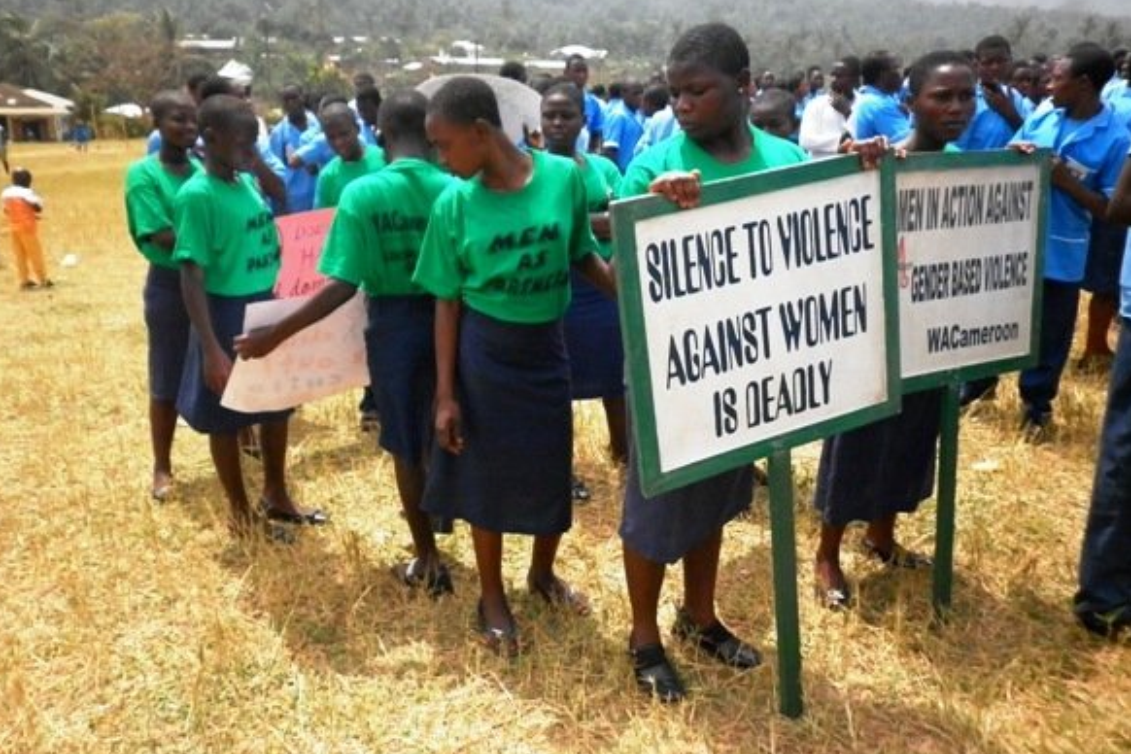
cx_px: 556
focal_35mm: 30
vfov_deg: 43.6
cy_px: 365
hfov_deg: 61.9
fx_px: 942
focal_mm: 5
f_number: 7.1
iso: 400
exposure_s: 1/500
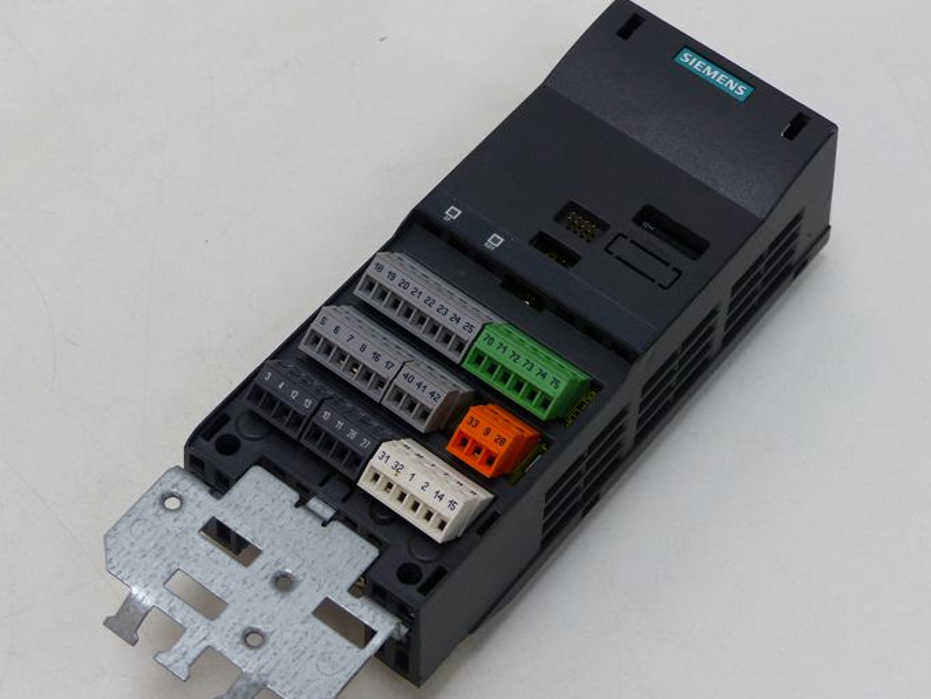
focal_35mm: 92
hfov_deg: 21.3
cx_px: 470
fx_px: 2475
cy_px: 378
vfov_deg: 16.1
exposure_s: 1/60
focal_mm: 14
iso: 125
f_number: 2.8
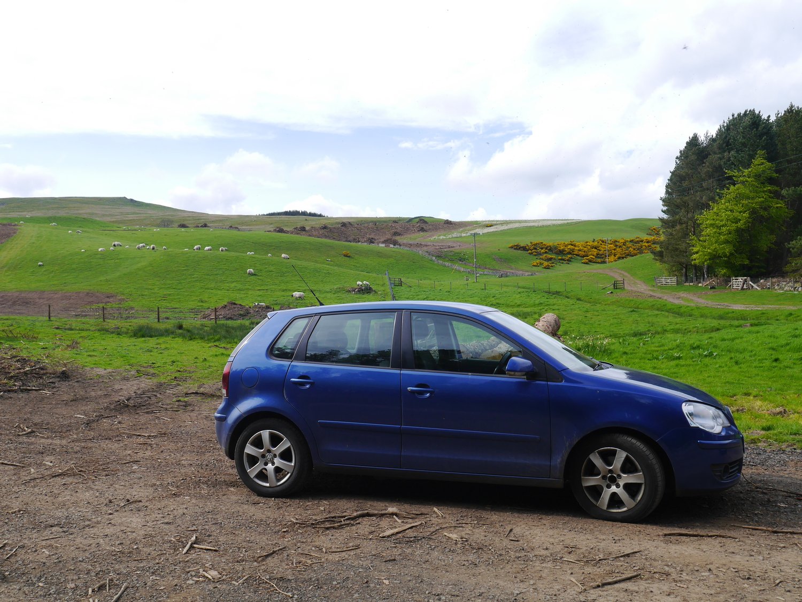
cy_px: 301
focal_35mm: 34
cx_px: 401
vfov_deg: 41.8
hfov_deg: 53.9
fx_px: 788
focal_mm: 17
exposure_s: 1/320
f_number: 6.3
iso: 160
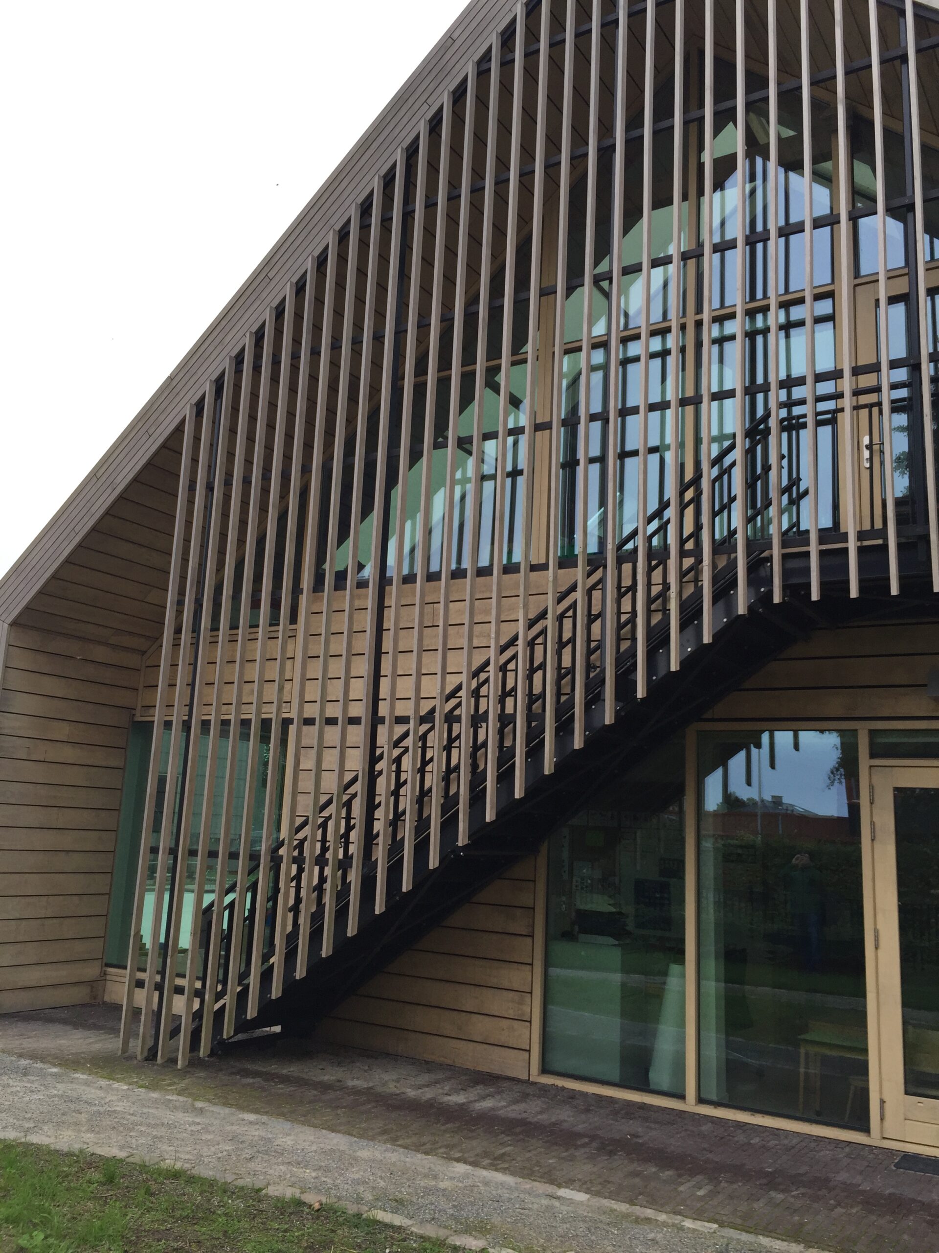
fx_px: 1049
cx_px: 470
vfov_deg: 61.7
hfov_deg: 48.2
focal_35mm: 29
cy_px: 626
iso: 32
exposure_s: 1/898
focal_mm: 4.15
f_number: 2.2
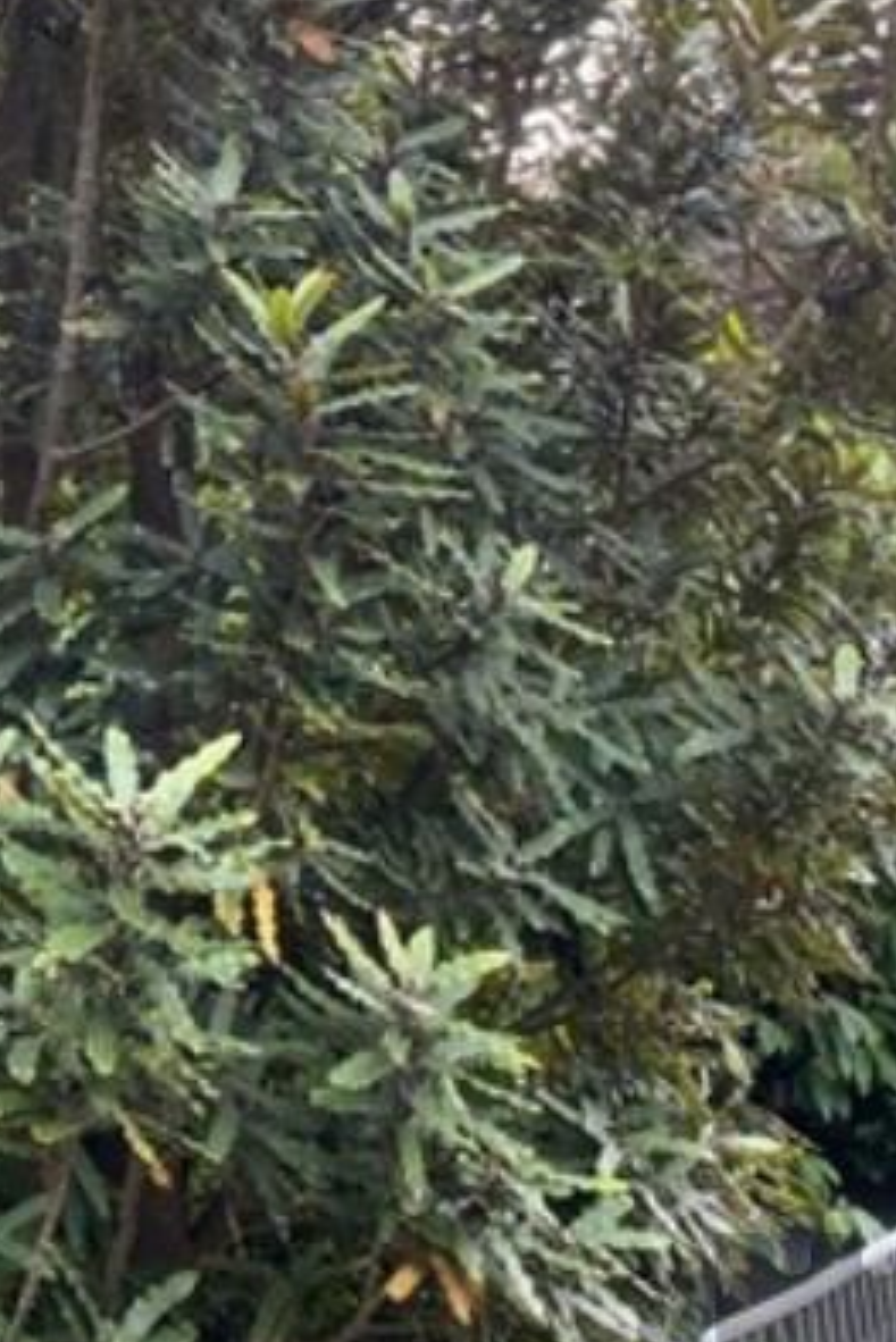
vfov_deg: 30.3
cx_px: 24
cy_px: 189
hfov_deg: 20.6
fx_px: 2387
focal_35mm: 64
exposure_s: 1/122
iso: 40
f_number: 1.8
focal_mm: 4.25
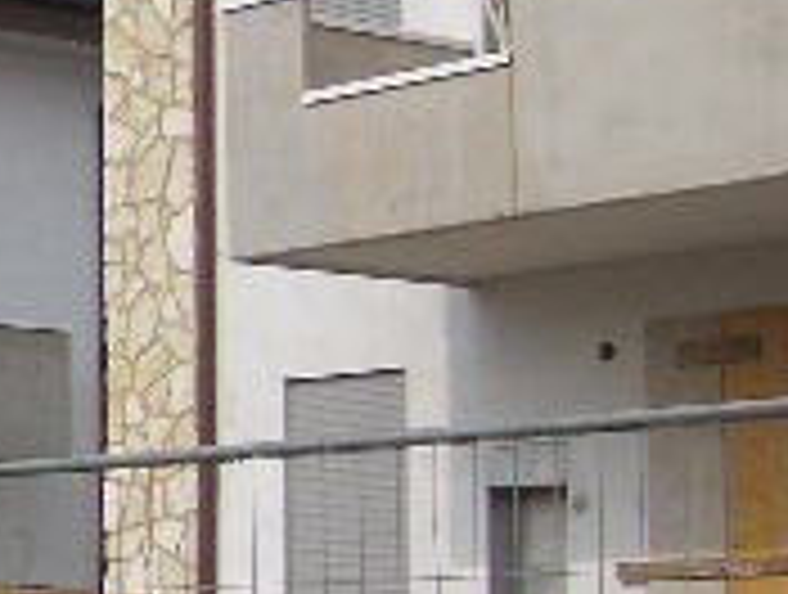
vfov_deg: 11.0
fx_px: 3079
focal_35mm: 135
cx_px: -648
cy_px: 364
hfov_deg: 13.1
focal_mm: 6.1
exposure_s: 1/350
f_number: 6.7
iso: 50
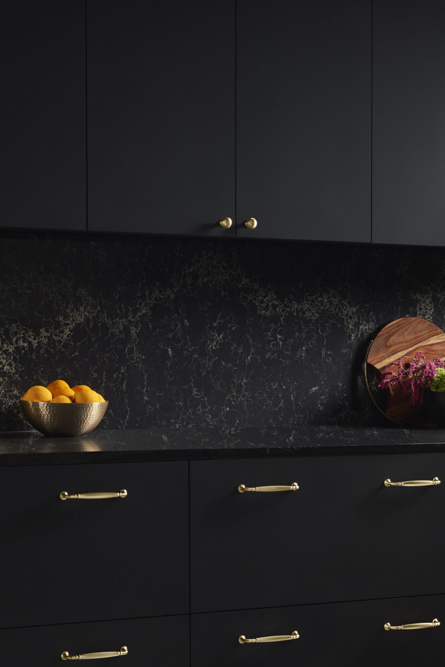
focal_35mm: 76
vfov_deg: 26.6
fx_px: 1408
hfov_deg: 17.9
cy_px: 363
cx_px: 174
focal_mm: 48
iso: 250
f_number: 8
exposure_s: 1/125
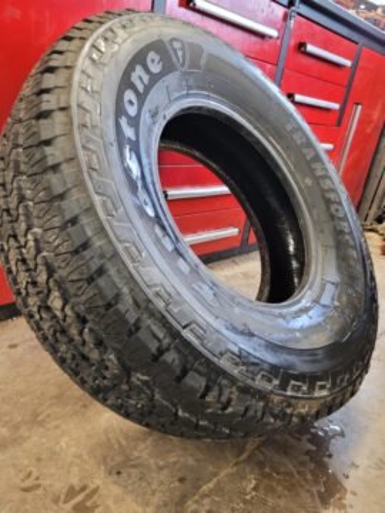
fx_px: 386
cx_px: 192
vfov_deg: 67.3
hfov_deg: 53.1
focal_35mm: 26
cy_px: 256
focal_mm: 5.4
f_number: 1.8
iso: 320
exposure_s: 1/40
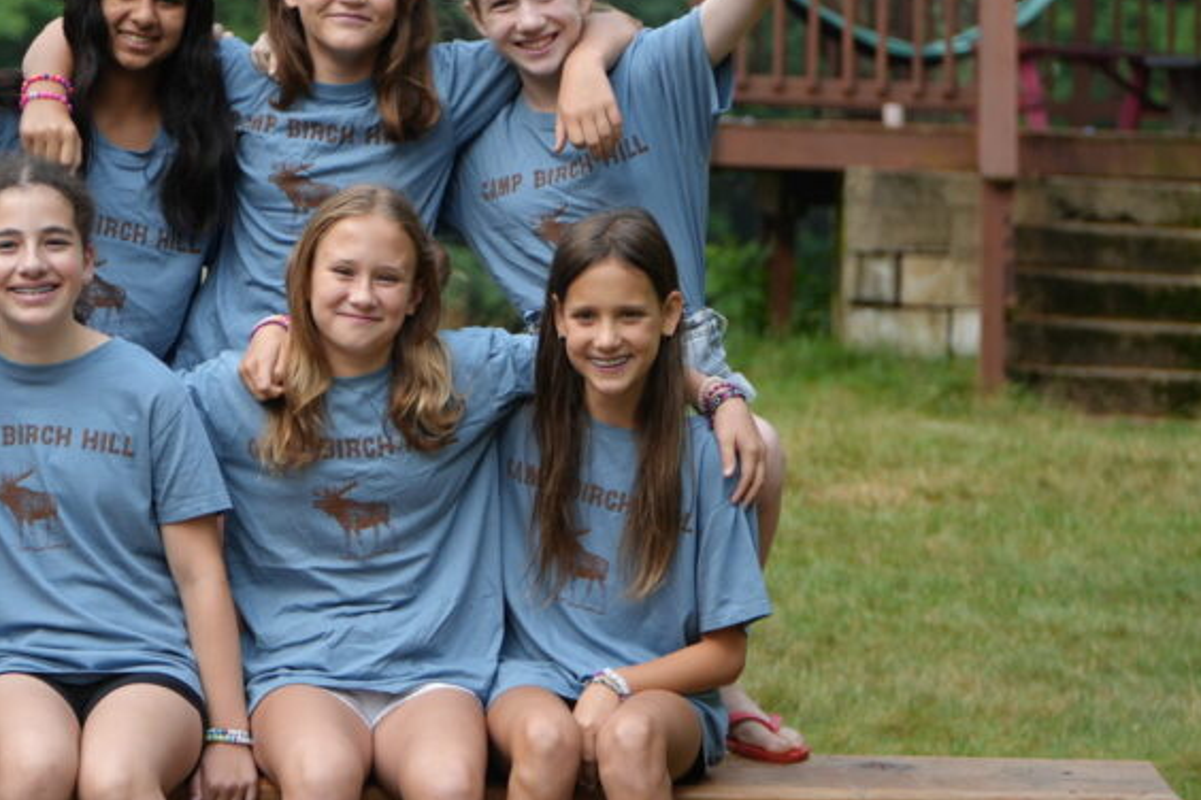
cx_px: 234
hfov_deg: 10.4
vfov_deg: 6.9
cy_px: 422
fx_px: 6605
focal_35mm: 198
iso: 100
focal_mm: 73
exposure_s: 1/200
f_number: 4
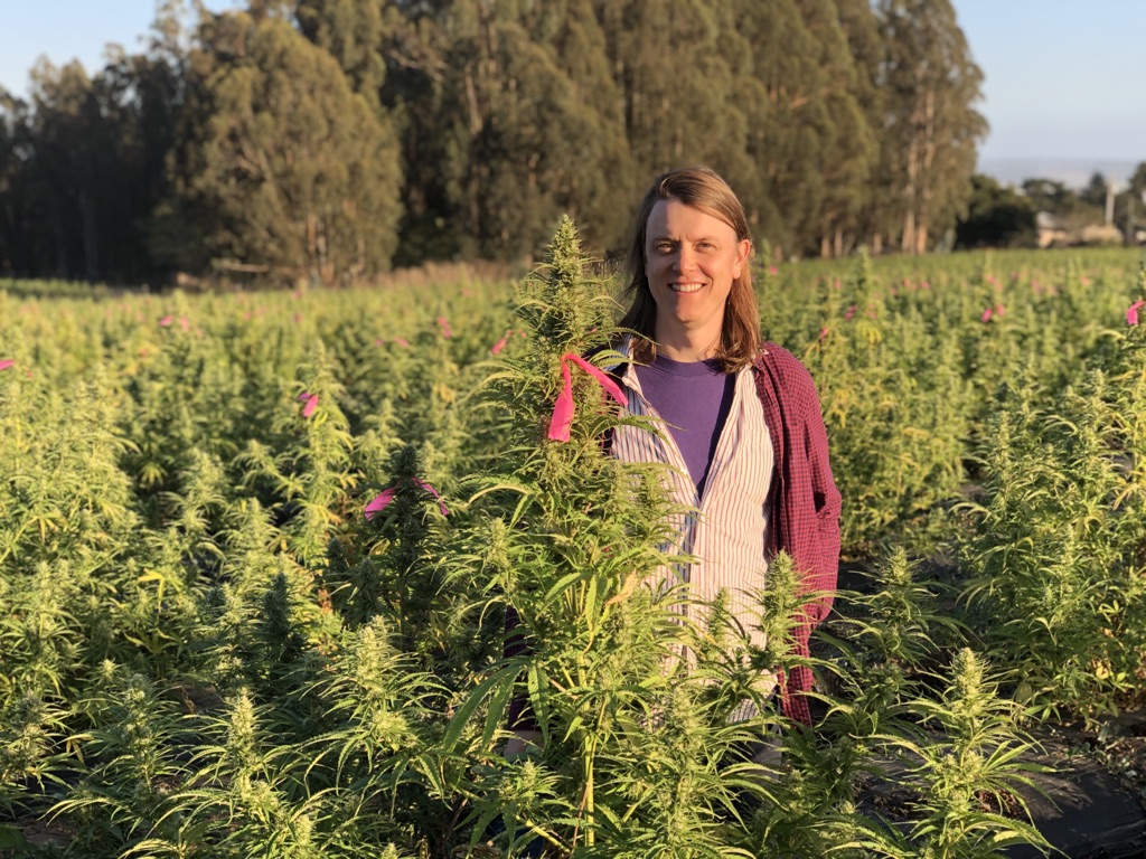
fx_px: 1722
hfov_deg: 36.8
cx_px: 573
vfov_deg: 28.0
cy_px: 430
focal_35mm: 52
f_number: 2.4
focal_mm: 6
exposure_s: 1/265
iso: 16
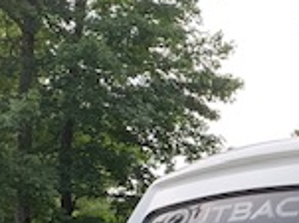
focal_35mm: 110
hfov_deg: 16.3
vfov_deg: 12.8
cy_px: 322
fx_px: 949
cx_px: 451
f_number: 1.8
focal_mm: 4.25
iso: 40
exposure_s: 1/121
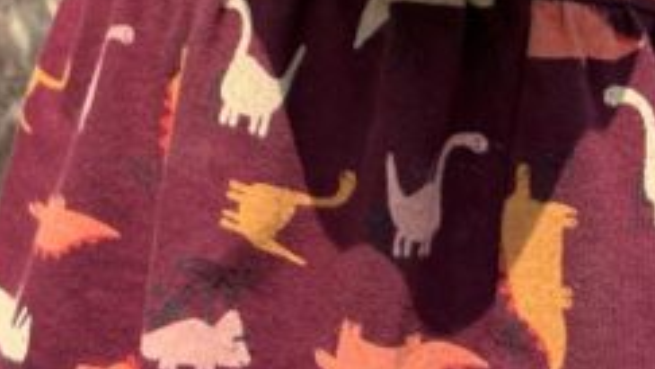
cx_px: -40
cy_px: -490
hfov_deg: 23.4
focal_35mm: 86
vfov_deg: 11.7
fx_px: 1494
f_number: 1.78
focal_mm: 6.86
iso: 80
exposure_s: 1/3717
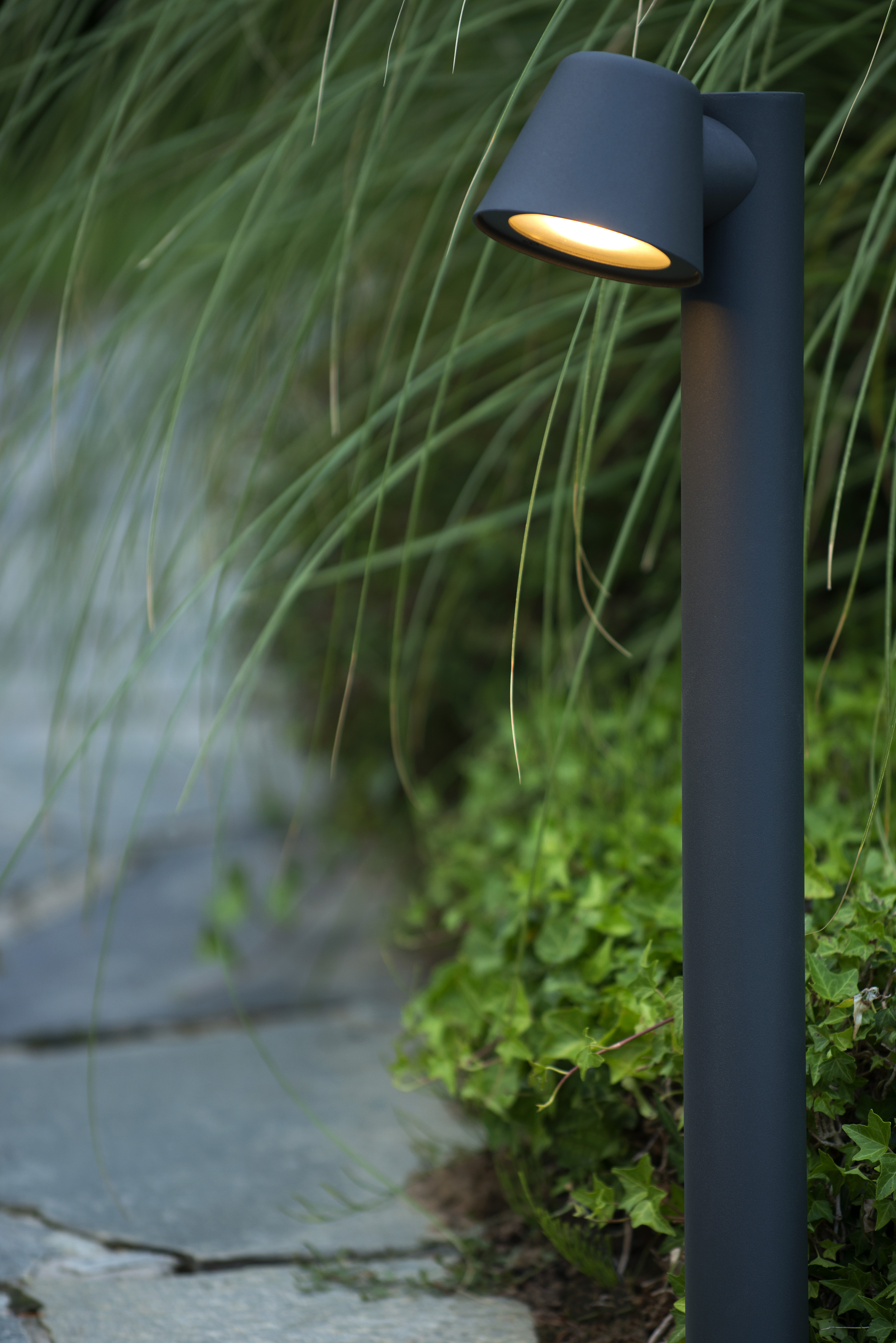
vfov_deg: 8.8
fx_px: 8729
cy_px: 742
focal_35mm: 234
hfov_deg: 5.9
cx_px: 540
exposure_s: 1/100
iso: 200
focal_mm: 190
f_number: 2.8
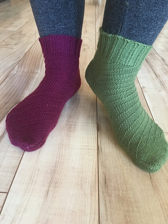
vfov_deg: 61.7
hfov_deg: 48.2
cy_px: 112
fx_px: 188
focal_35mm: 29
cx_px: 84
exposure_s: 1/30
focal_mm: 4.15
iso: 160
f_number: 2.2
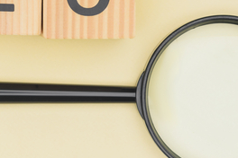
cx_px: -1
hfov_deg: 10.8
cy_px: 4
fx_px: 1249
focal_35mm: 189
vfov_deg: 7.2
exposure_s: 1/160
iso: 100
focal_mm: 50
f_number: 9
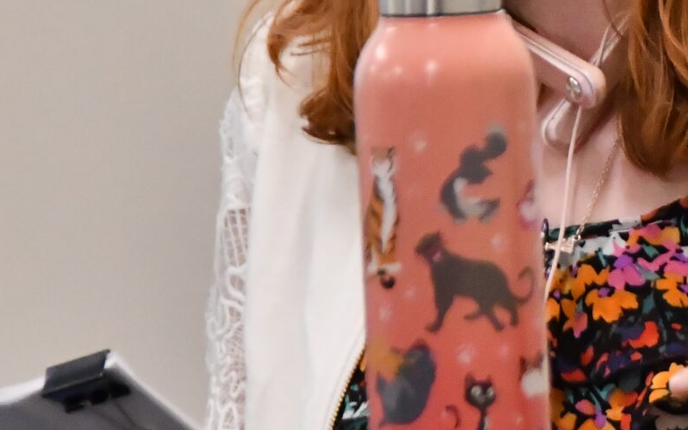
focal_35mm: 669
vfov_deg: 2.0
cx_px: 794
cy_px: -54
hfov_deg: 3.1
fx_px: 12540
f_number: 5.6
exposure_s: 1/400
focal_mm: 135
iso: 4500
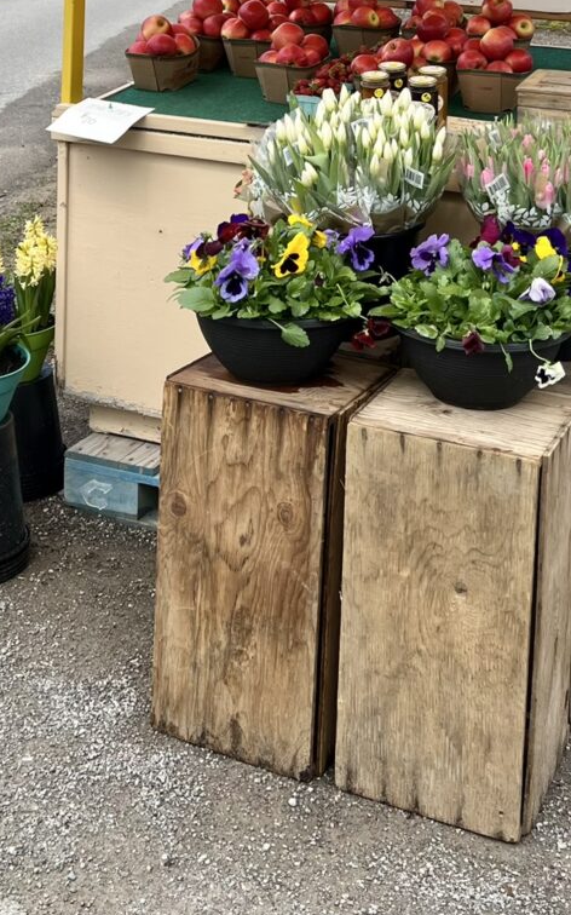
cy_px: 68
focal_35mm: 56
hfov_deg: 23.1
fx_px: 1395
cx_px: 339
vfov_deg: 34.0
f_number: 1.5
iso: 50
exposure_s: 1/2045
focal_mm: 5.7
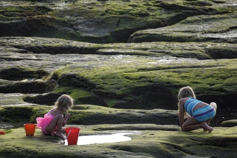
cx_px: 118
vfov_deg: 3.1
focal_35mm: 450
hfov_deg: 4.6
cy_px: 79
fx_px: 2961
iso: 320
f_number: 5.6
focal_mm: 300
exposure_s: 1/500
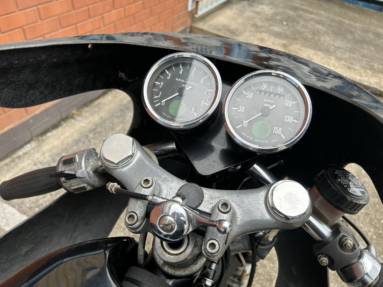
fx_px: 288
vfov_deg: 53.1
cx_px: 192
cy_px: 144
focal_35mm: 26
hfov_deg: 67.3
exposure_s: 1/242
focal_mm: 5.7
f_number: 1.5
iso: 40
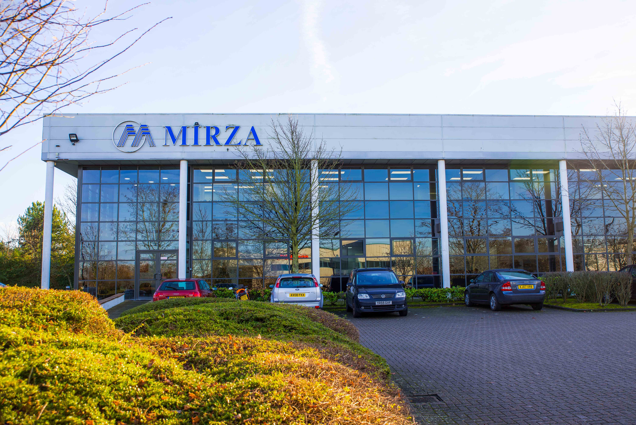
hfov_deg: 58.7
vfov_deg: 41.2
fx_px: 566
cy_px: 212
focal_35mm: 32
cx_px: 318
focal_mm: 32
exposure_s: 1/40
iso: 100
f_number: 5
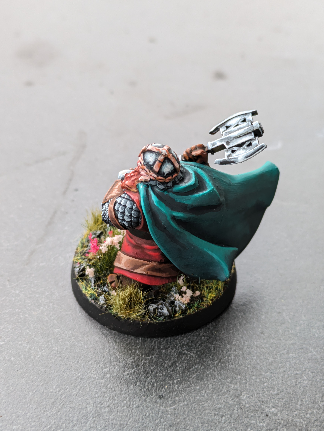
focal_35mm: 51
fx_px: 636
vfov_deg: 37.5
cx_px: 162
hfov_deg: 28.6
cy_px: 216
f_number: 1.89
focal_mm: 5.43
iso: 41
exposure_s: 1/204
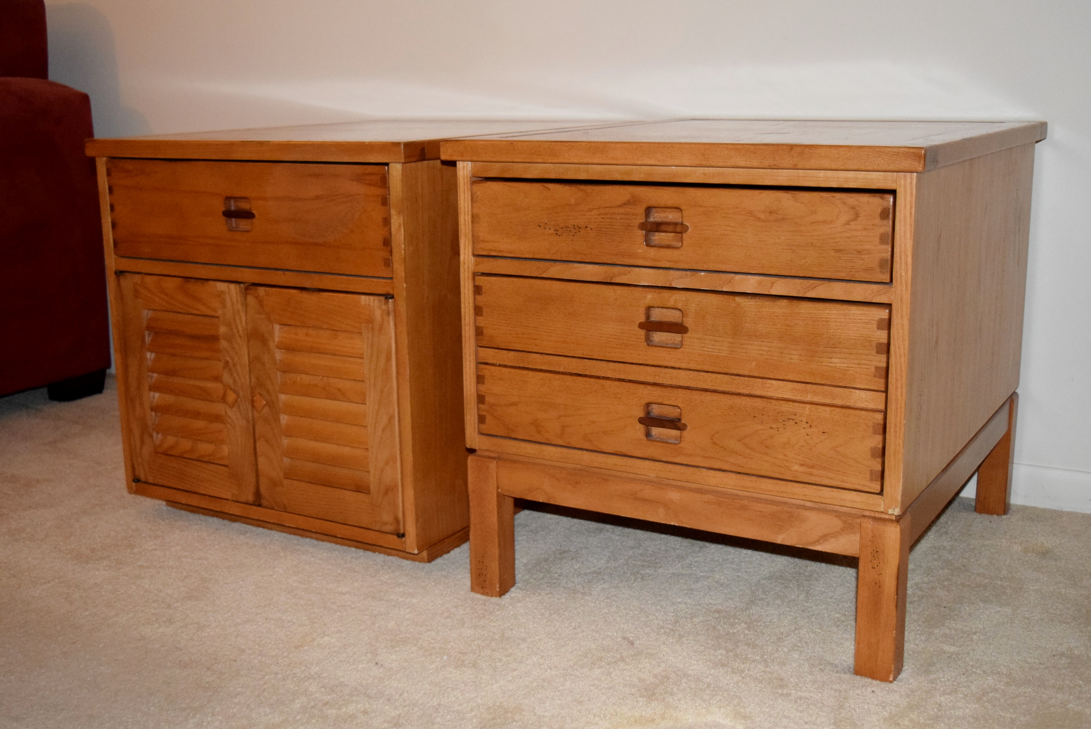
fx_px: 1274
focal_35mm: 42
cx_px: 546
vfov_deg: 31.9
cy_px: 364
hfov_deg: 46.4
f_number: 4.2
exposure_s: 1/60
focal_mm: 28
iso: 3200
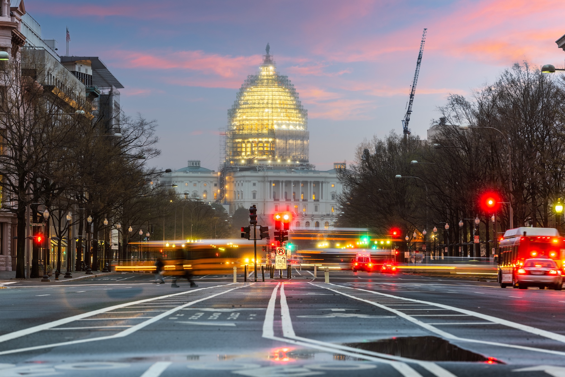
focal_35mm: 165
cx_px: 282
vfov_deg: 8.3
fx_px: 2590
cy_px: 188
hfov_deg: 12.4
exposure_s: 1/2
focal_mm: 165
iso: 64
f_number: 8
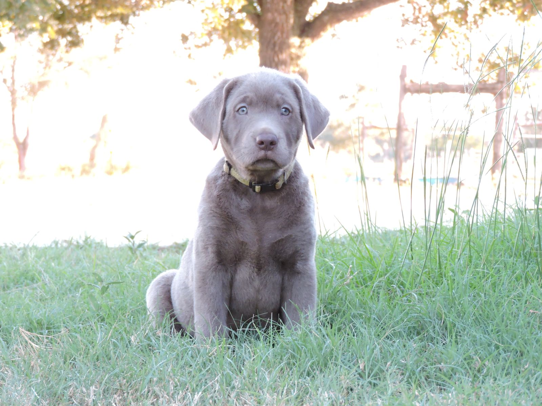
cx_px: 271
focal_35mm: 135
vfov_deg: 11.0
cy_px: 203
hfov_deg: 14.6
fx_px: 2114
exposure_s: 1/125
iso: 800
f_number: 4.3
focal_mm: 24.1
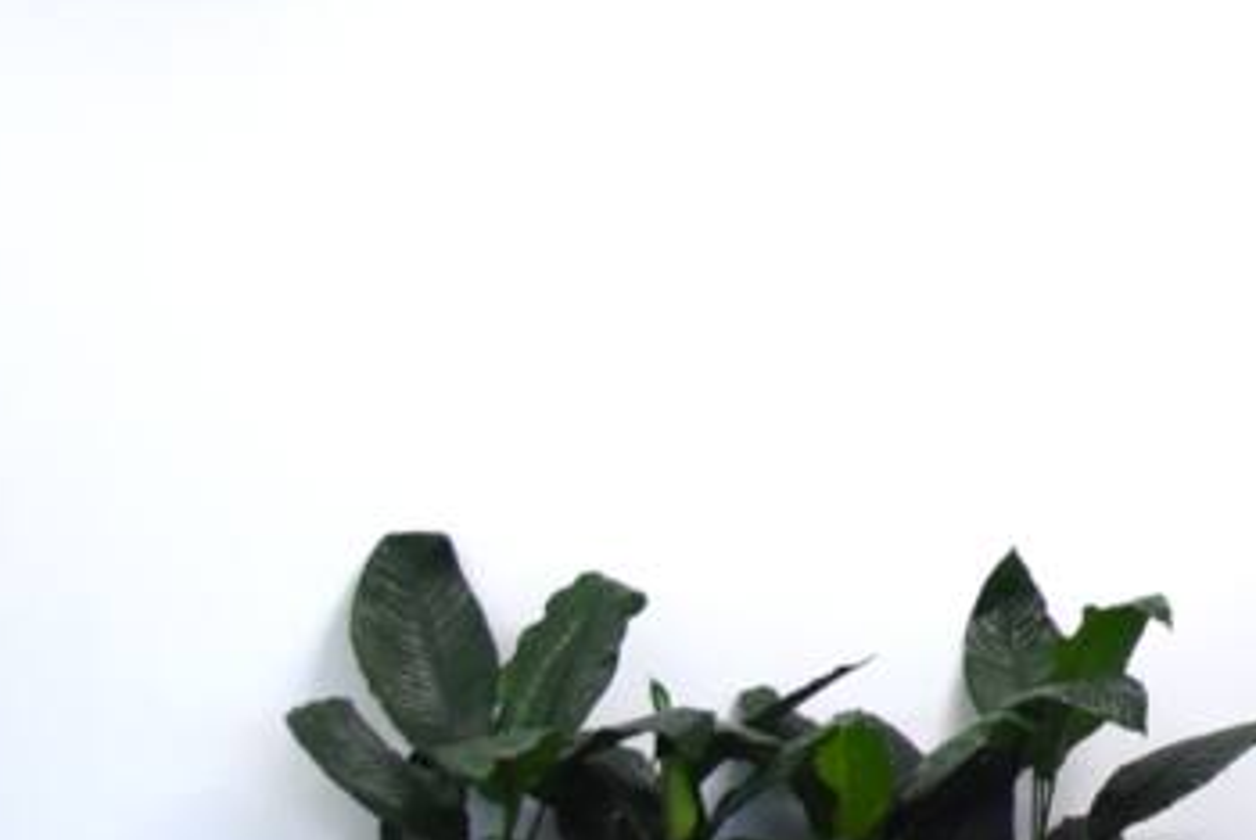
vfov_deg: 10.0
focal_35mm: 137
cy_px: 113
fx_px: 4784
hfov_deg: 11.7
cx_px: 3187
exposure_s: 1/60
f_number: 4
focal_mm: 24
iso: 560
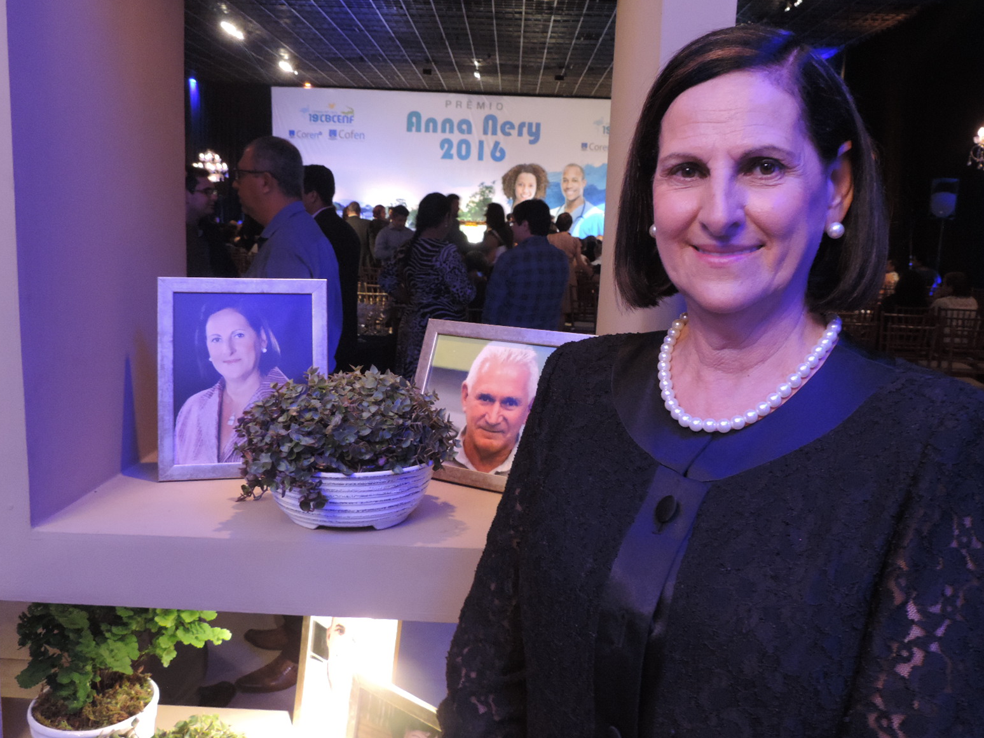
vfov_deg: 45.4
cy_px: 362
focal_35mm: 31
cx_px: 499
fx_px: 881
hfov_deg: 58.3
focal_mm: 5.3
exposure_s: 1/8
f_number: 3.1
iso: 640
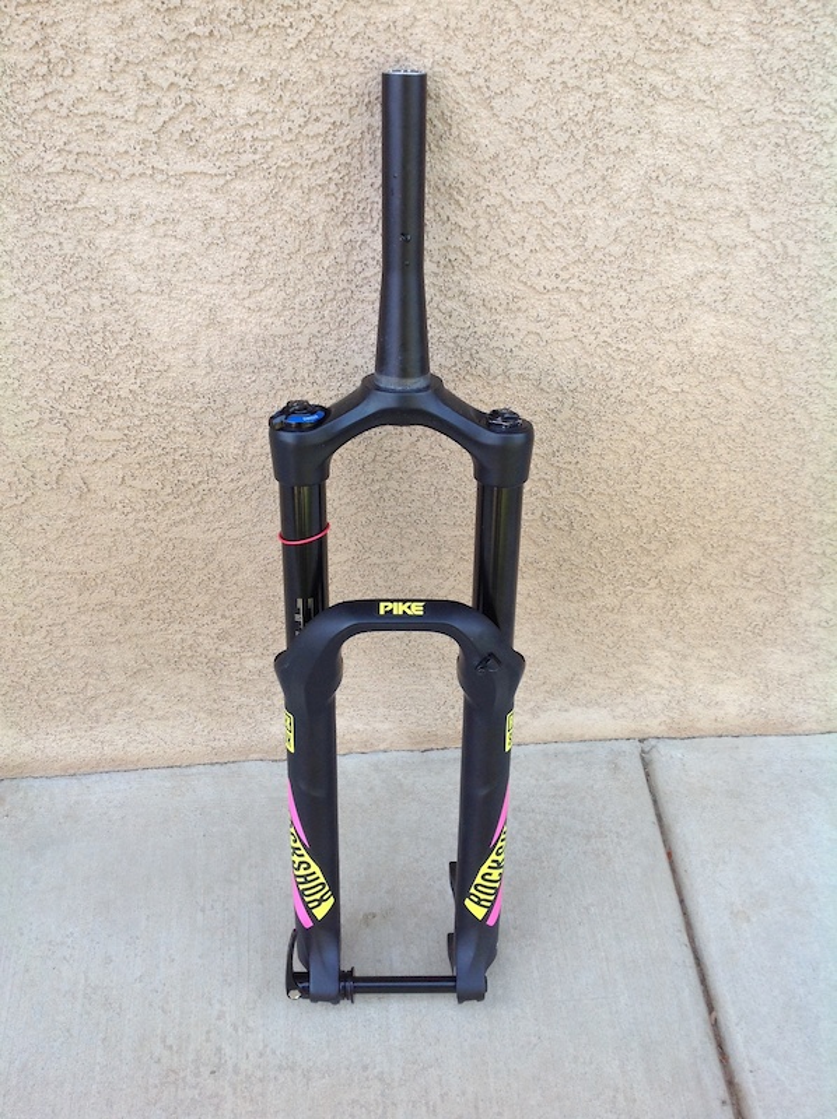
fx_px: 1131
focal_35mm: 35
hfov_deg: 40.6
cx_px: 418
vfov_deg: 52.7
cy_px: 560
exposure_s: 1/120
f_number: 2.4
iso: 64
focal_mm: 4.28
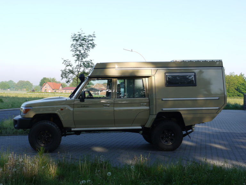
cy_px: 92
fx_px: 426
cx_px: 123
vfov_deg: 24.4
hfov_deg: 32.2
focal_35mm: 60
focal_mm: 30
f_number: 7.1
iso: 100
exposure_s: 1/125
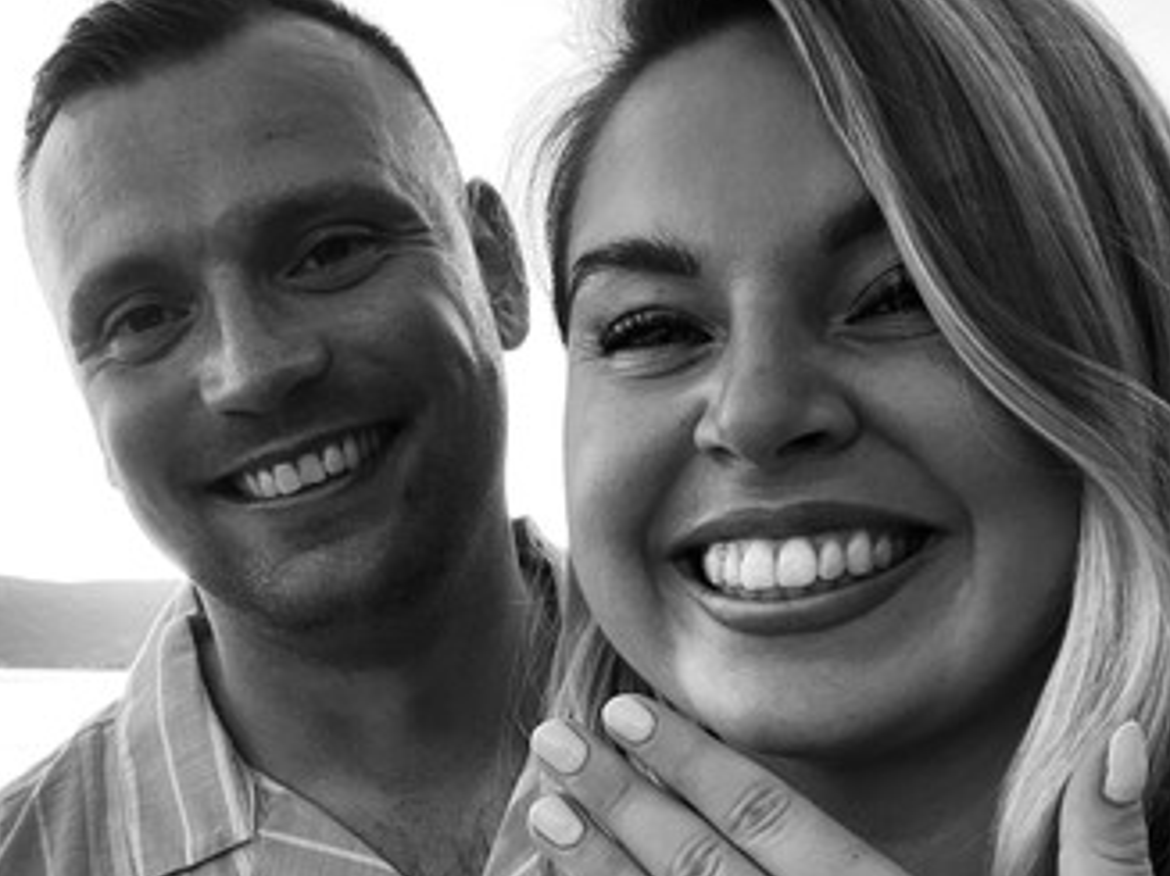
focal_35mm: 45
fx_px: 1520
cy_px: 658
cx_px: 301
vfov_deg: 31.6
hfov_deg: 40.9
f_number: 2.2
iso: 64
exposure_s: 1/121
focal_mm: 2.71
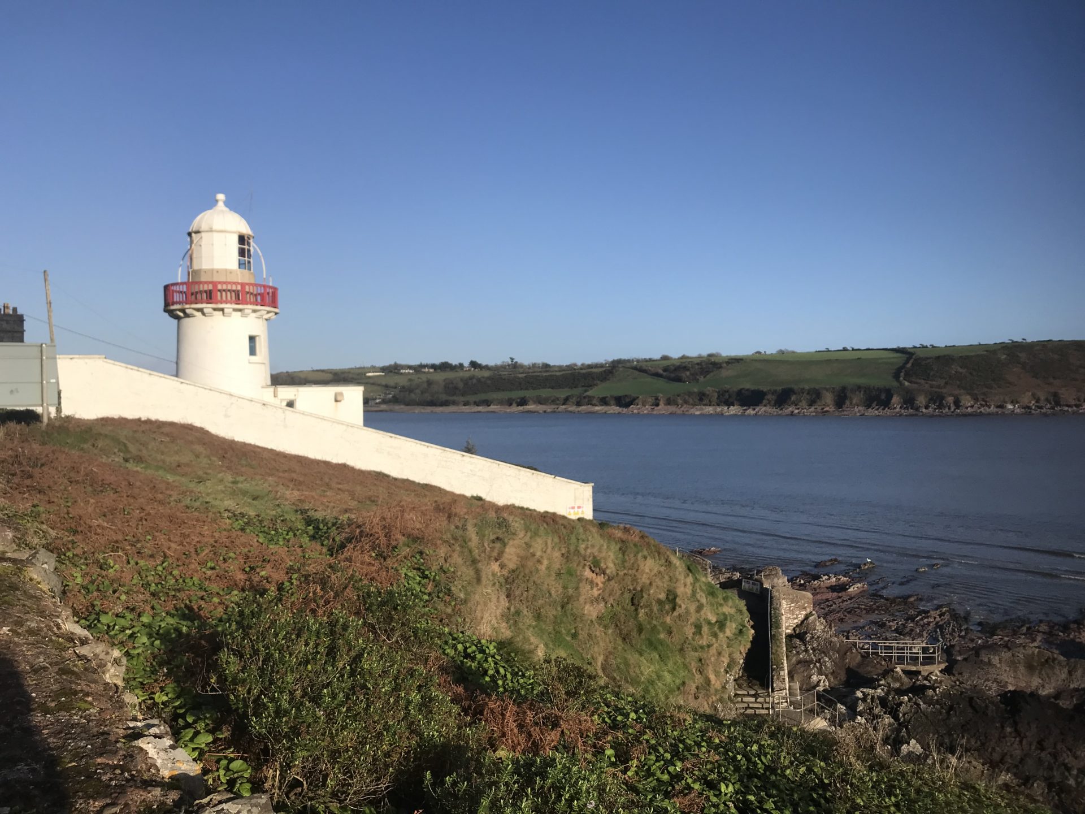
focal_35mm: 28
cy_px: 407
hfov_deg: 63.4
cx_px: 542
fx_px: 878
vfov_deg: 49.7
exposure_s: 1/2907
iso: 20
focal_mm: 3.99
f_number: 1.8
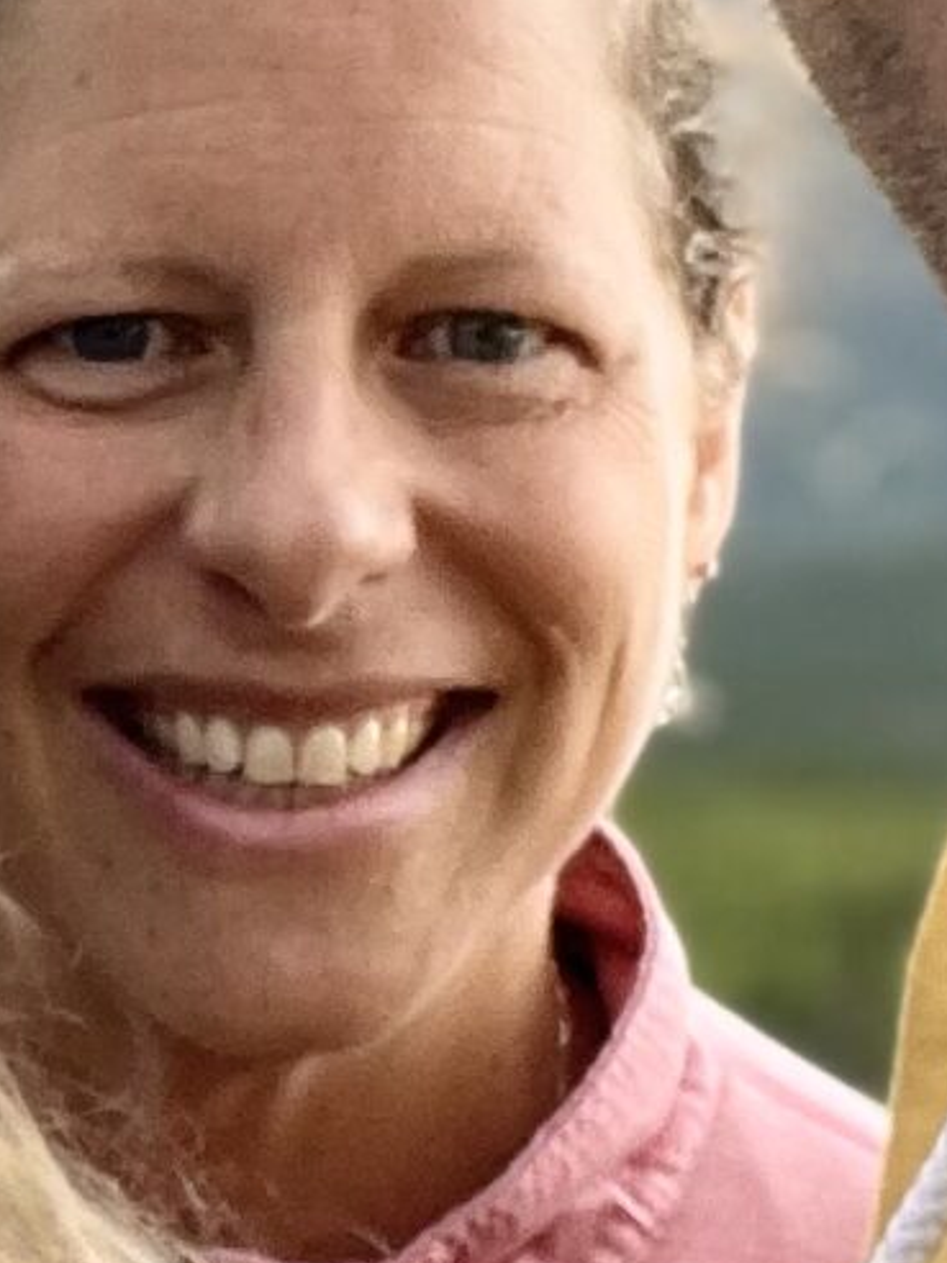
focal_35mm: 156
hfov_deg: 9.4
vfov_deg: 12.6
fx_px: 5690
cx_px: -267
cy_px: 439
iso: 64
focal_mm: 2.71
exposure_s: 1/121
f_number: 2.2
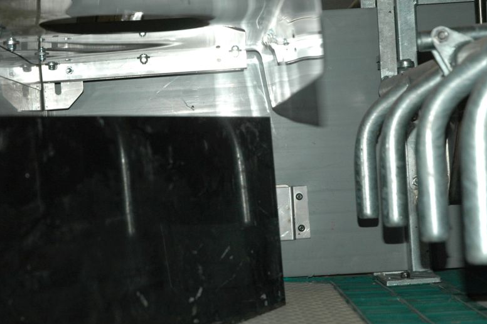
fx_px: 1284
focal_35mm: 95
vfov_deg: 14.4
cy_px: 133
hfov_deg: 21.5
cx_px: 230
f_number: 4.5
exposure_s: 1/60
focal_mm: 48
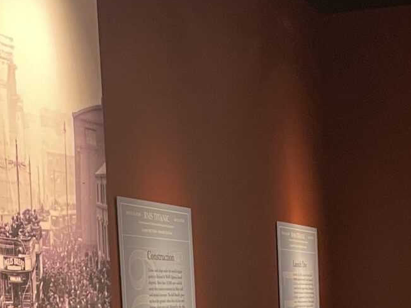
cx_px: 288
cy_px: 416
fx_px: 1210
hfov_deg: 19.2
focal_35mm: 102
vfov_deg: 13.9
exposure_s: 1/60
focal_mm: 4.2
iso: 320
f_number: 1.6
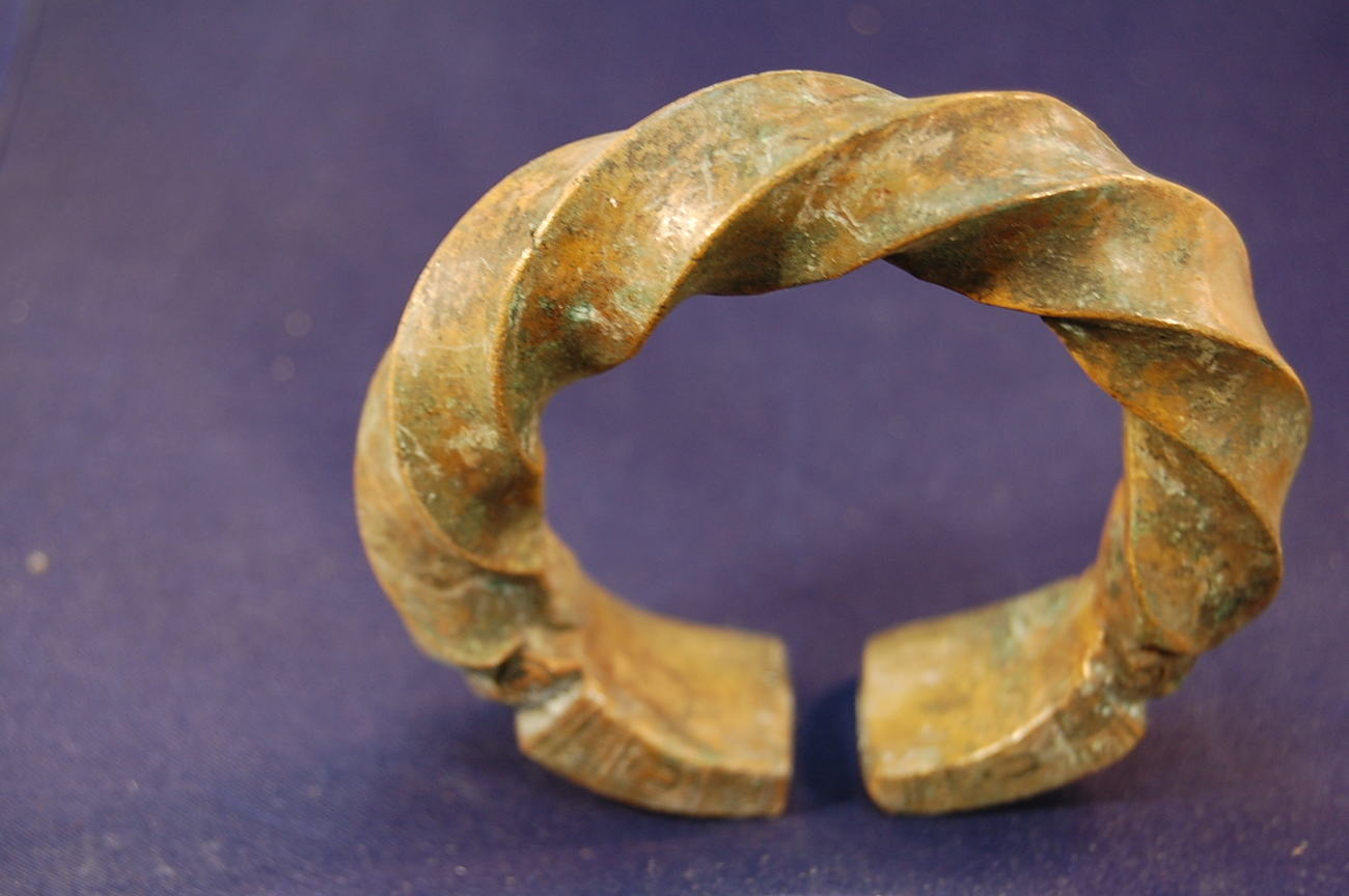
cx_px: 674
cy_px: 448
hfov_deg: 24.6
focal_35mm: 82
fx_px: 3088
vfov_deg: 16.5
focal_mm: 55
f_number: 5.6
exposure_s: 1/30
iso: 560
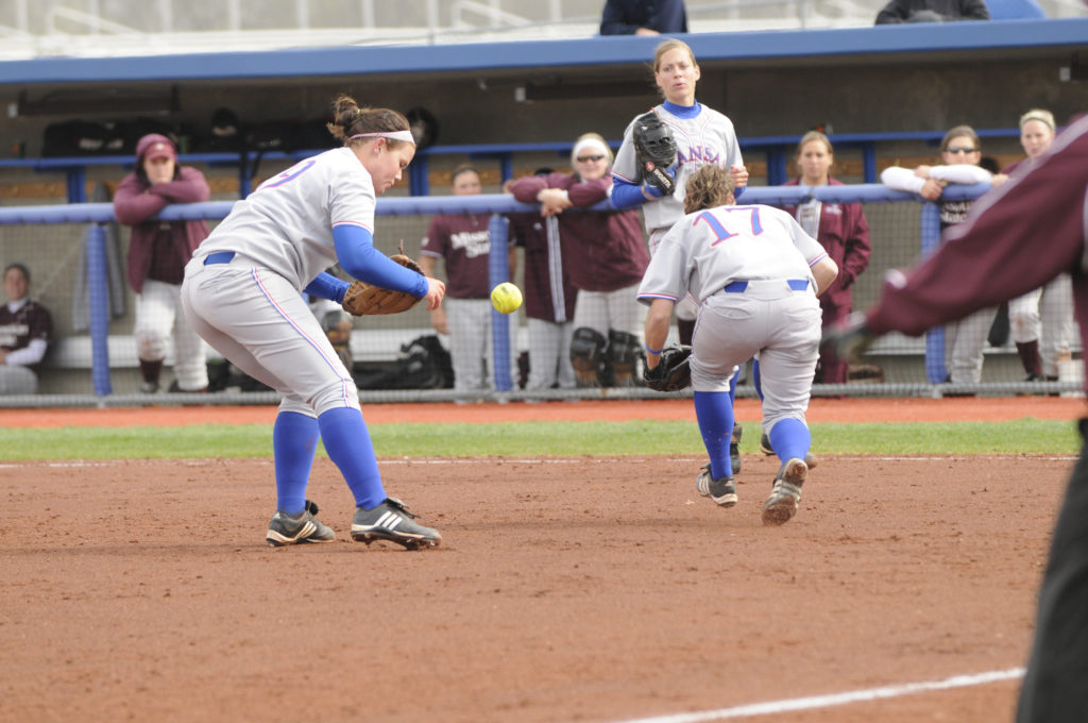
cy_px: 362
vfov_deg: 4.6
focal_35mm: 300
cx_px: 544
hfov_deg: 6.9
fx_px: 9055
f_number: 5
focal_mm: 200
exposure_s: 1/1600
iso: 640
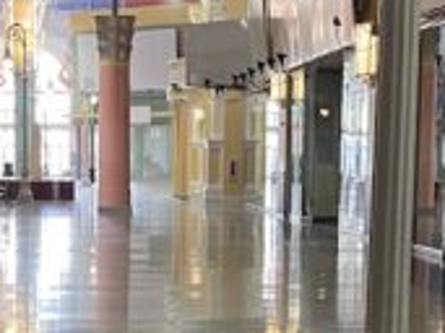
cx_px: 122
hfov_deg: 16.8
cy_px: 356
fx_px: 1503
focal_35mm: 117
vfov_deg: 12.5
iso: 400
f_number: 1.6
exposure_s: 1/60
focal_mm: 5.1
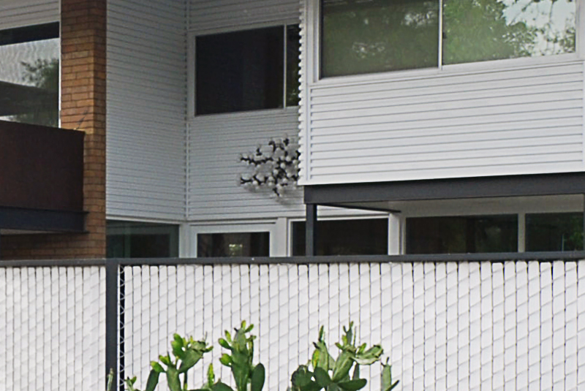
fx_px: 1536
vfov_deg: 14.5
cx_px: -31
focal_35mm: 94
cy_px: 289
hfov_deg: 20.7
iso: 100
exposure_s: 1/320
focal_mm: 13
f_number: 4
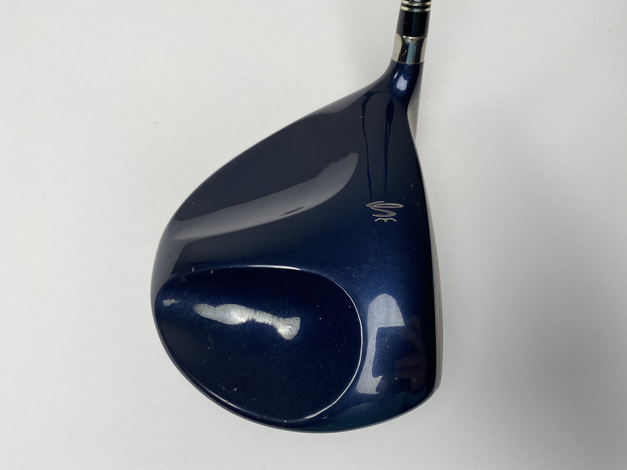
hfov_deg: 67.3
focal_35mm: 26
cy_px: 235
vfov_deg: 53.1
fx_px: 471
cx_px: 314
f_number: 1.8
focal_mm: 4.25
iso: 32
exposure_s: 1/263
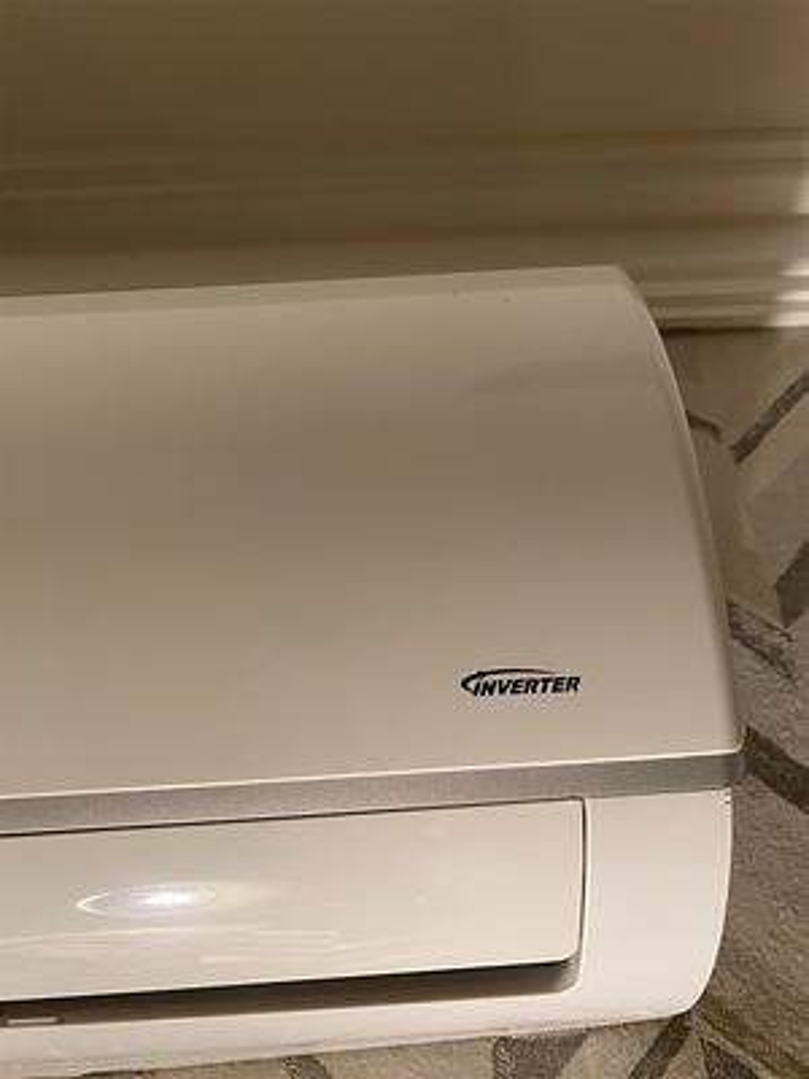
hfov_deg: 53.1
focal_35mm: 26
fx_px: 810
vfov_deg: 67.3
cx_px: 404
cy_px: 540
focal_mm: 4.25
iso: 250
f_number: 1.8
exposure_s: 1/60
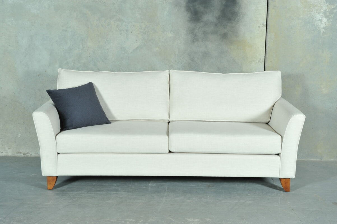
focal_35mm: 62
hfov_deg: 32.4
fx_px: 580
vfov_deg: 21.9
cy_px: 112
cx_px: 168
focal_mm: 62
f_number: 6.3
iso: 320
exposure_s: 1/125
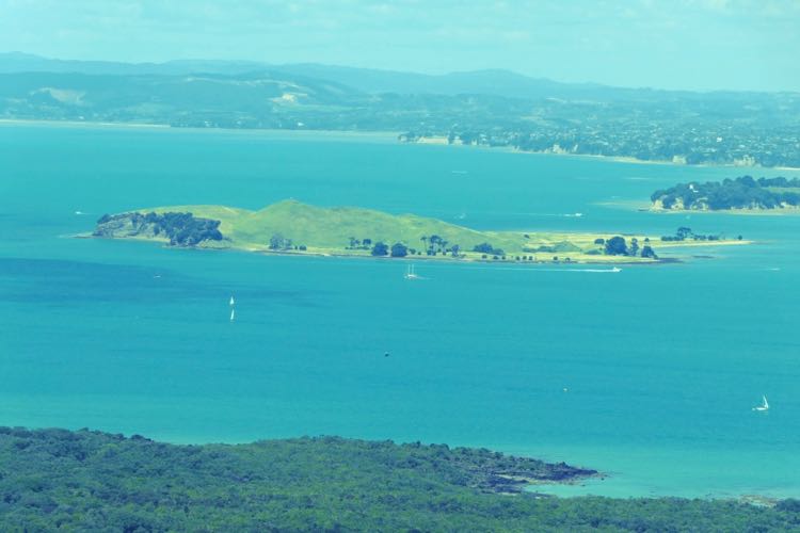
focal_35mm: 167
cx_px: 400
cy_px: 266
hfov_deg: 12.3
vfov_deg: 8.2
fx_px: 3711
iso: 125
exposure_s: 1/1600
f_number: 4.3
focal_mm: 61.6
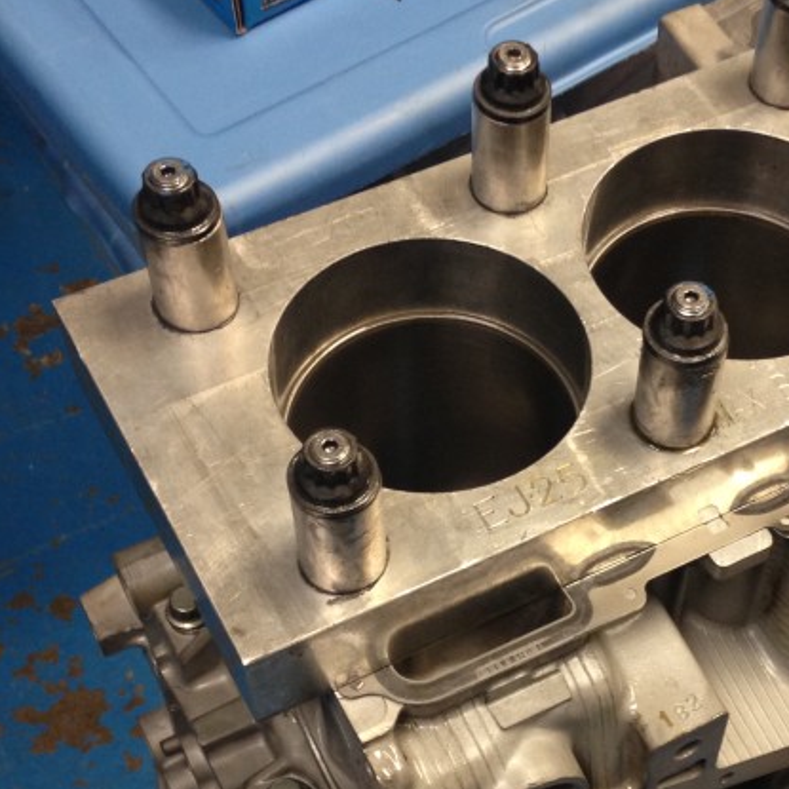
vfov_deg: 23.8
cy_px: 559
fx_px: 1857
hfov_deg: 23.7
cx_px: 606
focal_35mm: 72
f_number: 2.4
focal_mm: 4.12
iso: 125
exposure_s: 1/20
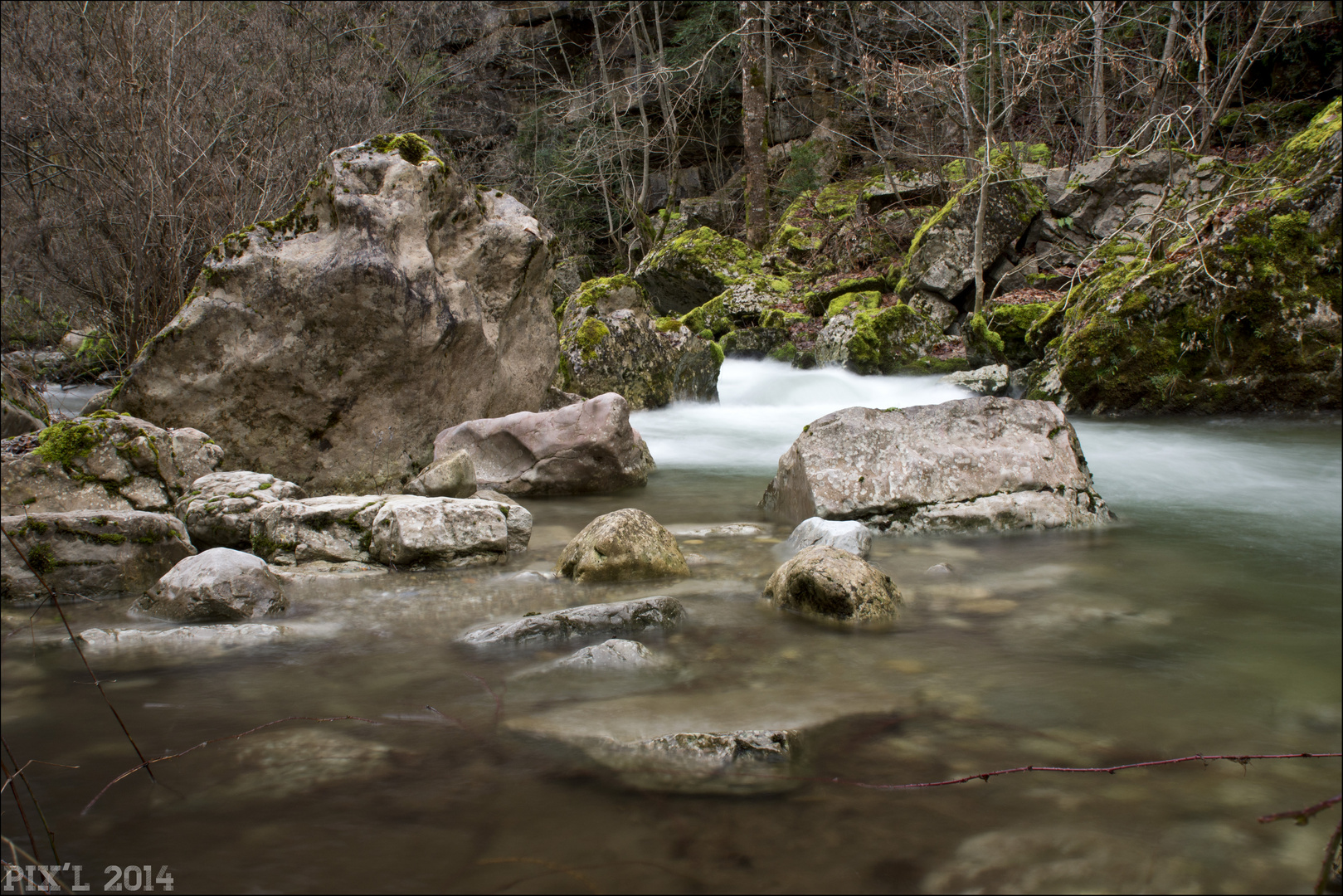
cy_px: 448
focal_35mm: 39
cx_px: 672
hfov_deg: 49.5
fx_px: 1455
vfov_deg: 34.2
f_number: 13
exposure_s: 2.5
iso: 100
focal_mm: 26
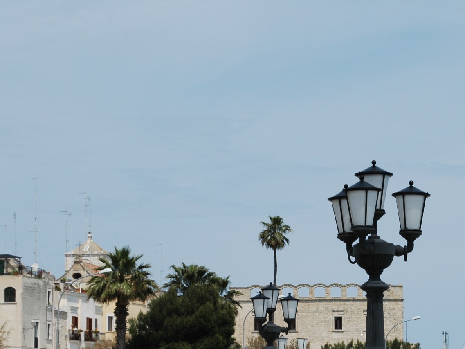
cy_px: 257
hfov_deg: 14.7
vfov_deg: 11.1
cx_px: 334
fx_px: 1798
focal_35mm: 134
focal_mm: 55
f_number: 11
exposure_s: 1/500
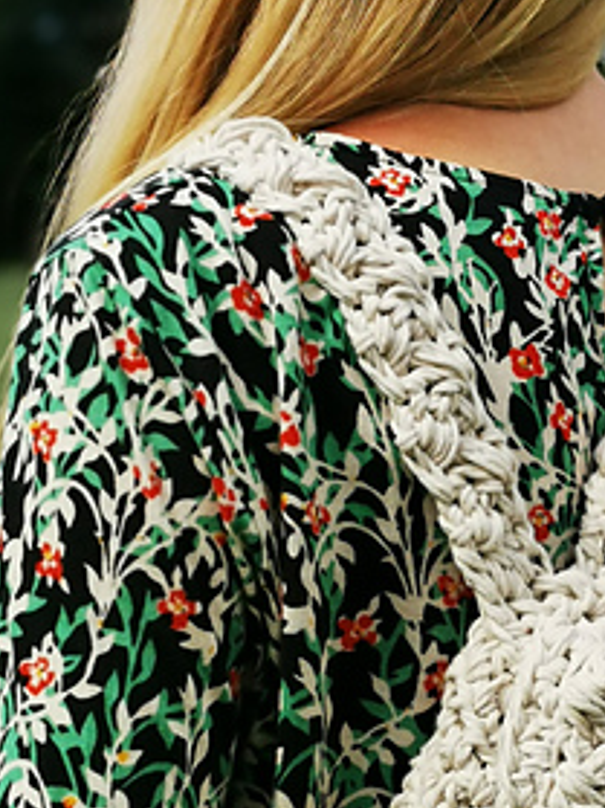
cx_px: 446
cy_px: 721
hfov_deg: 11.9
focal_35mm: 124
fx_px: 2892
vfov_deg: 15.7
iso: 50
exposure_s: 1/3236
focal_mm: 5.56
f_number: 4
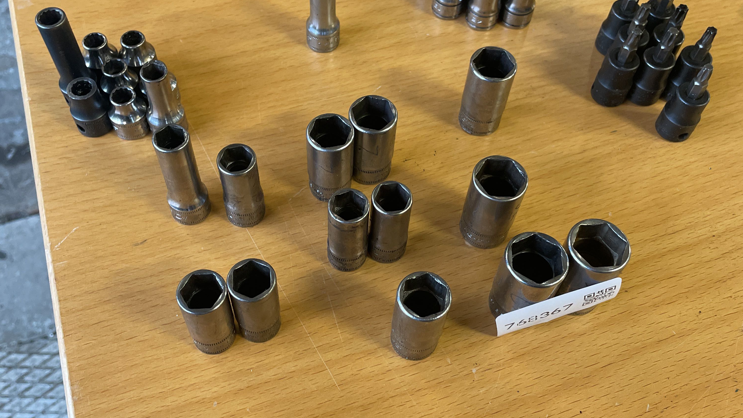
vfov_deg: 31.2
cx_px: 372
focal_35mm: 38
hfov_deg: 52.8
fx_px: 749
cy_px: 192
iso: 160
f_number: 1.6
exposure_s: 1/50
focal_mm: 4.2
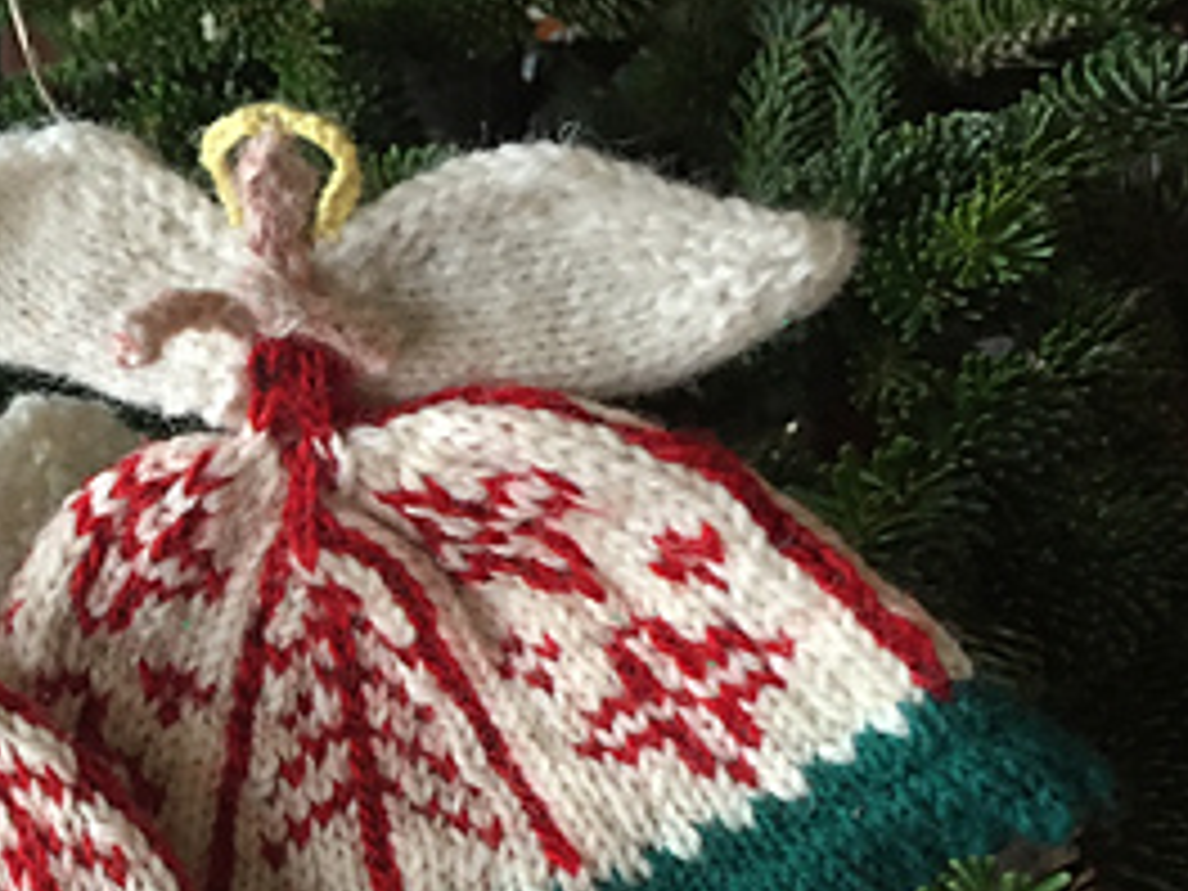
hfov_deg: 33.1
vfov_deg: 26.0
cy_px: 727
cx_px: 108
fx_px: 1888
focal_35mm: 55
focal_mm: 4.15
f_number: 2.2
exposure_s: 1/30
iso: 250
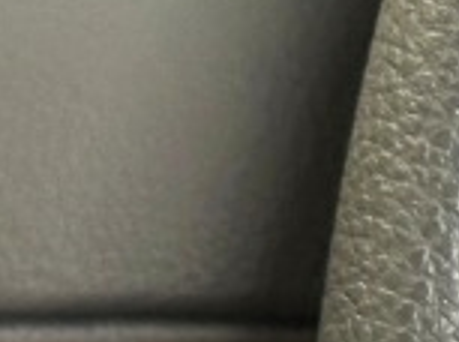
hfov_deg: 5.8
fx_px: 4260
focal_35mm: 322
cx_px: 1236
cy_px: 585
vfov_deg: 4.6
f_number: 1.78
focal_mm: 6.86
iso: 320
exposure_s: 1/40
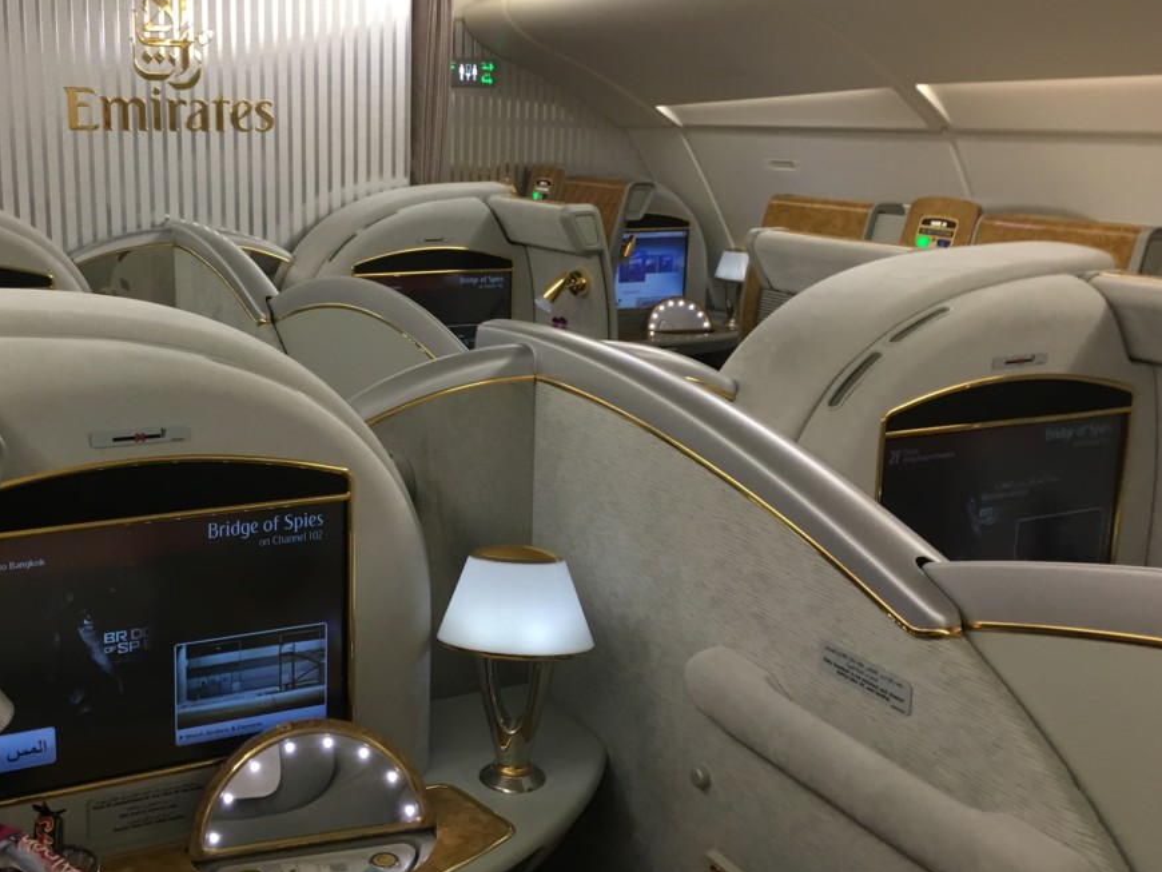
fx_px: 1343
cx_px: 394
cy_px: 409
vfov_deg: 36.0
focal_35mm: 40
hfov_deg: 46.1
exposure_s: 1/17
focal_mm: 4.15
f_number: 2.2
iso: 40
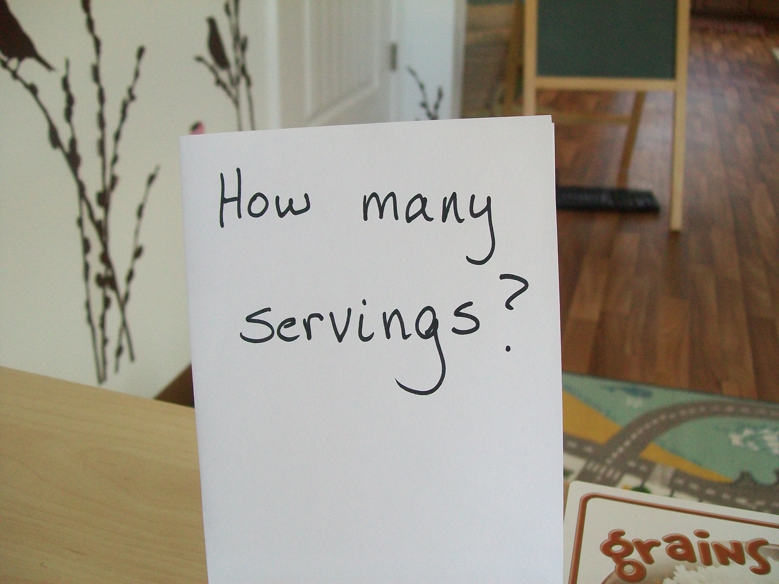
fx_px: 810
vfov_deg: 39.7
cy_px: 292
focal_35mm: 36
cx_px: 390
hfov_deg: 51.4
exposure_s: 1/40
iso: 160
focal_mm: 6
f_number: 2.7
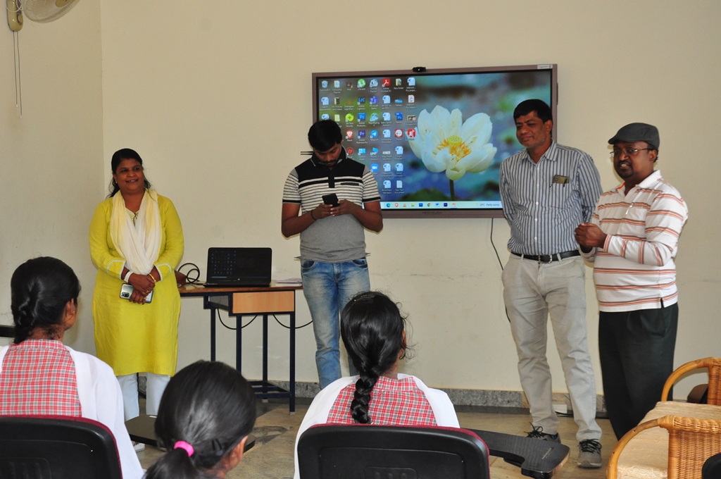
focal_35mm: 68
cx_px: 360
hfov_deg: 29.9
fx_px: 1350
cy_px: 240
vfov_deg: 20.1
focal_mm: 45
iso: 1000
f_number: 8
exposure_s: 1/125
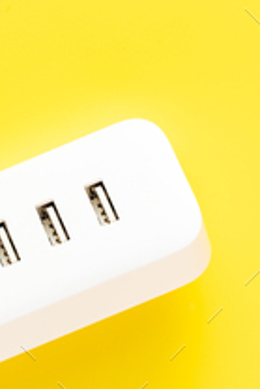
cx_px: -187
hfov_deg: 6.4
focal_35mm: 212
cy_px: -150
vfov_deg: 9.5
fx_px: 2293
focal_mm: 50
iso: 100
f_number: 8
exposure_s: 1/160
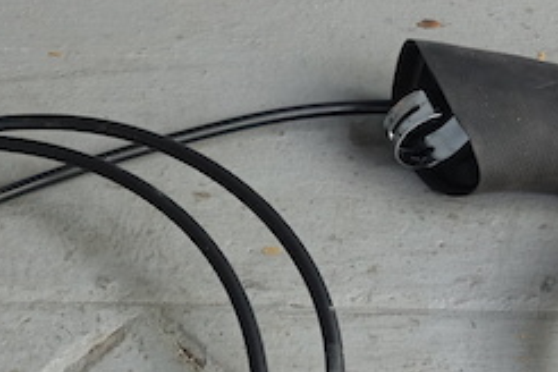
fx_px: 1209
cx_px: 150
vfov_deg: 17.3
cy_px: 307
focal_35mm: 78
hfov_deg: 25.7
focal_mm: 8.8
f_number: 6.3
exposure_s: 1/30
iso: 400
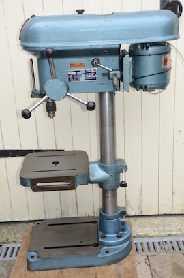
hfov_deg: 27.9
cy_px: 139
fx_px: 370
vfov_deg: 41.2
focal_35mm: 48
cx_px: 92
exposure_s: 1/80
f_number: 13
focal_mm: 32
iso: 1000
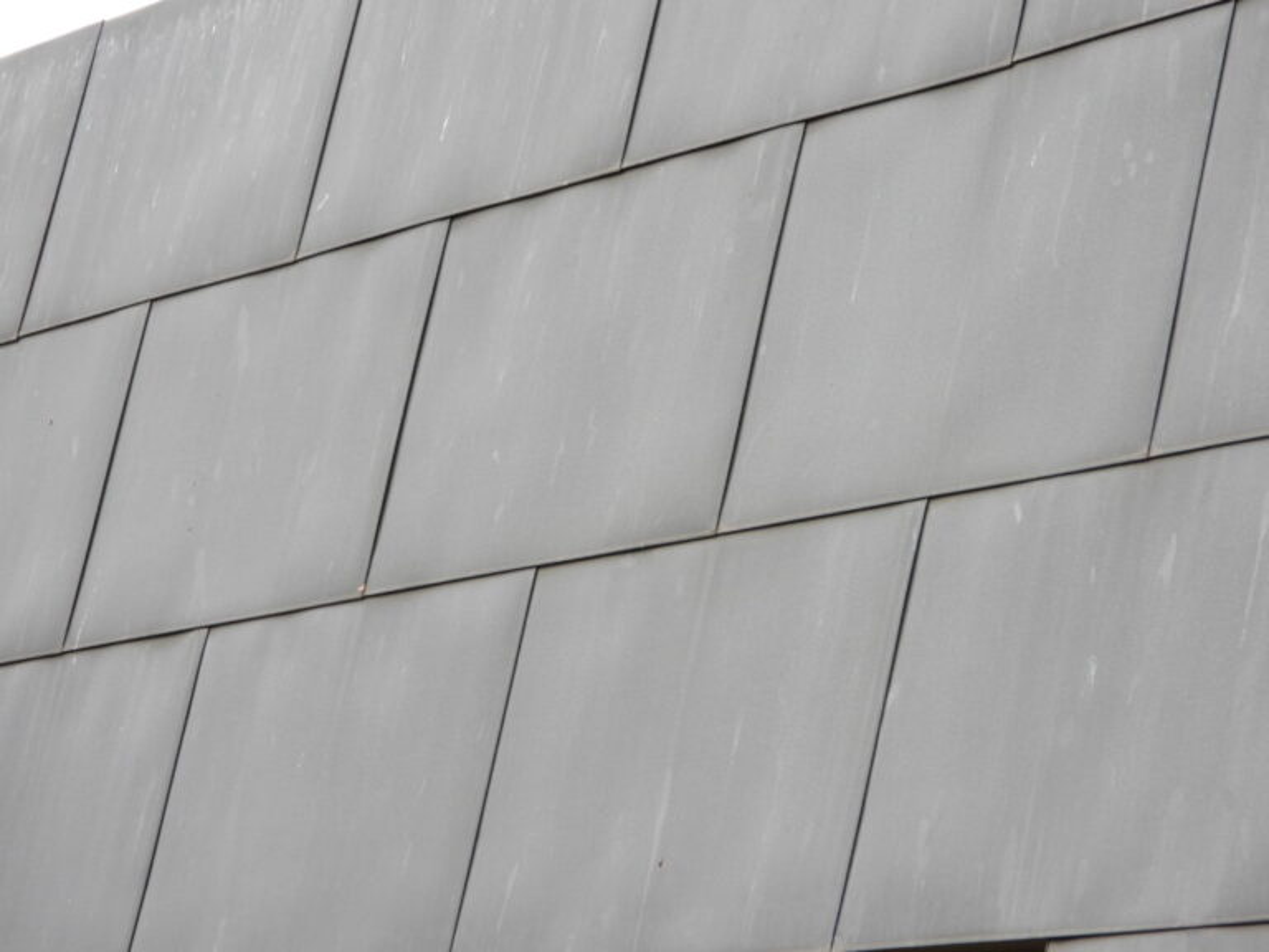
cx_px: 634
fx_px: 5316
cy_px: 476
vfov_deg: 10.2
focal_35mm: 145
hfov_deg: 13.6
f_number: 4
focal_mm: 26.1
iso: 100
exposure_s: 1/320
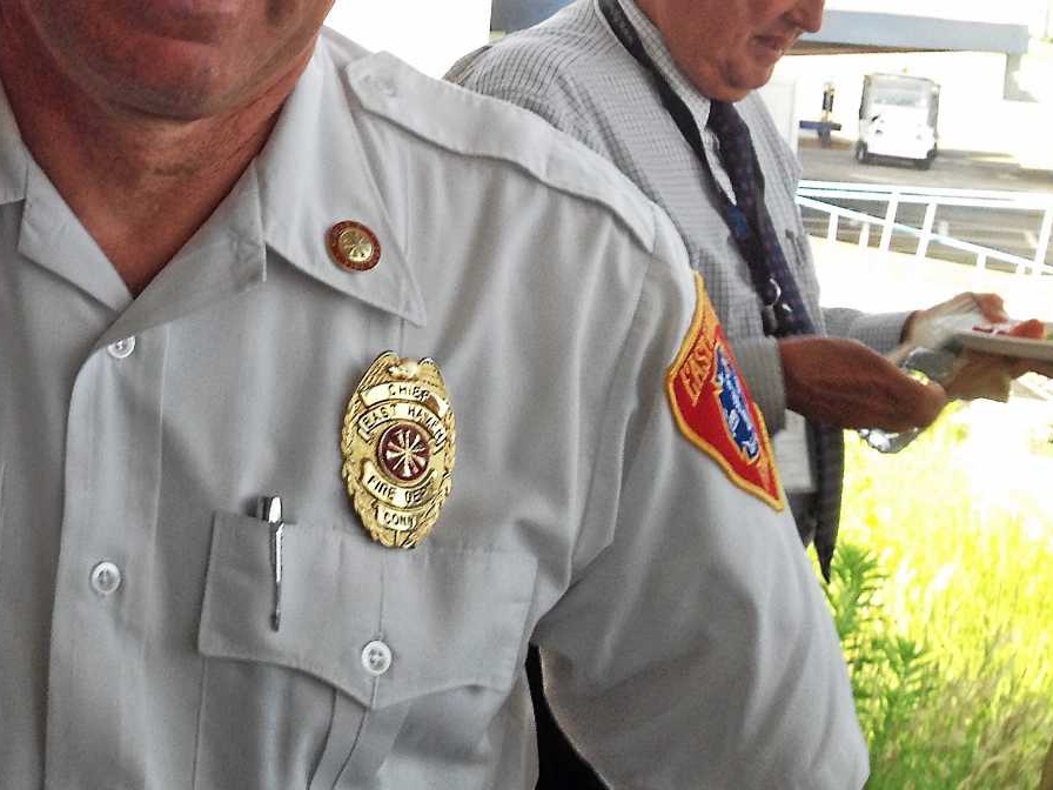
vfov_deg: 18.1
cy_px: 56
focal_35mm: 80
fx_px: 2434
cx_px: -81
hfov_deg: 23.1
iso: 64
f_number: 2.4
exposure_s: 1/40
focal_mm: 4.28
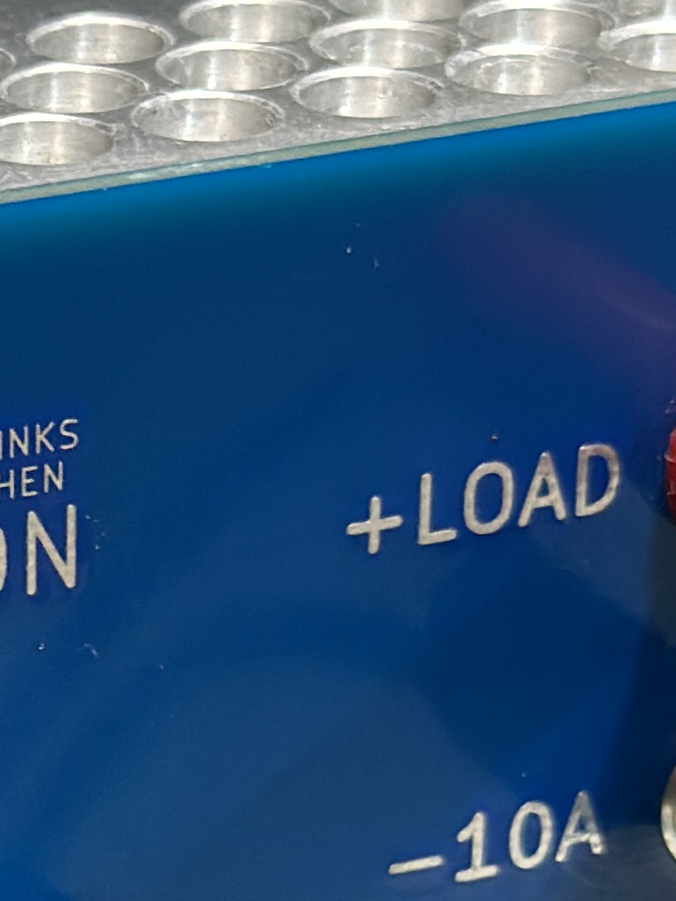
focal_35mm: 190
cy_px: 848
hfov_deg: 7.7
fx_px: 4948
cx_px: -134
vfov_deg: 10.3
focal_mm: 6.86
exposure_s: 1/60
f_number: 1.78
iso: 200
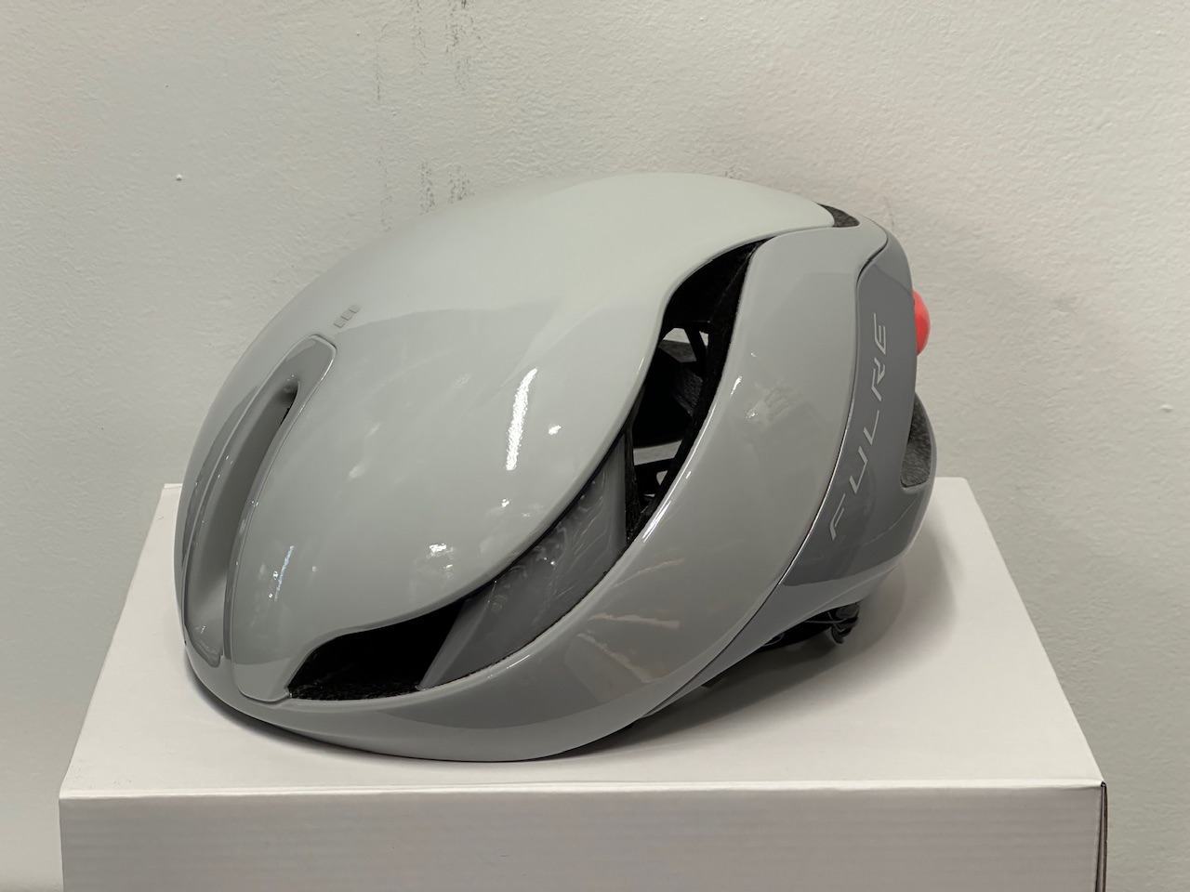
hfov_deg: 25.3
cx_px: 595
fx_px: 2647
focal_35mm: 77
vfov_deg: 19.1
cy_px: 446
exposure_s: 1/100
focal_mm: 9
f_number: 2.8
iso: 160
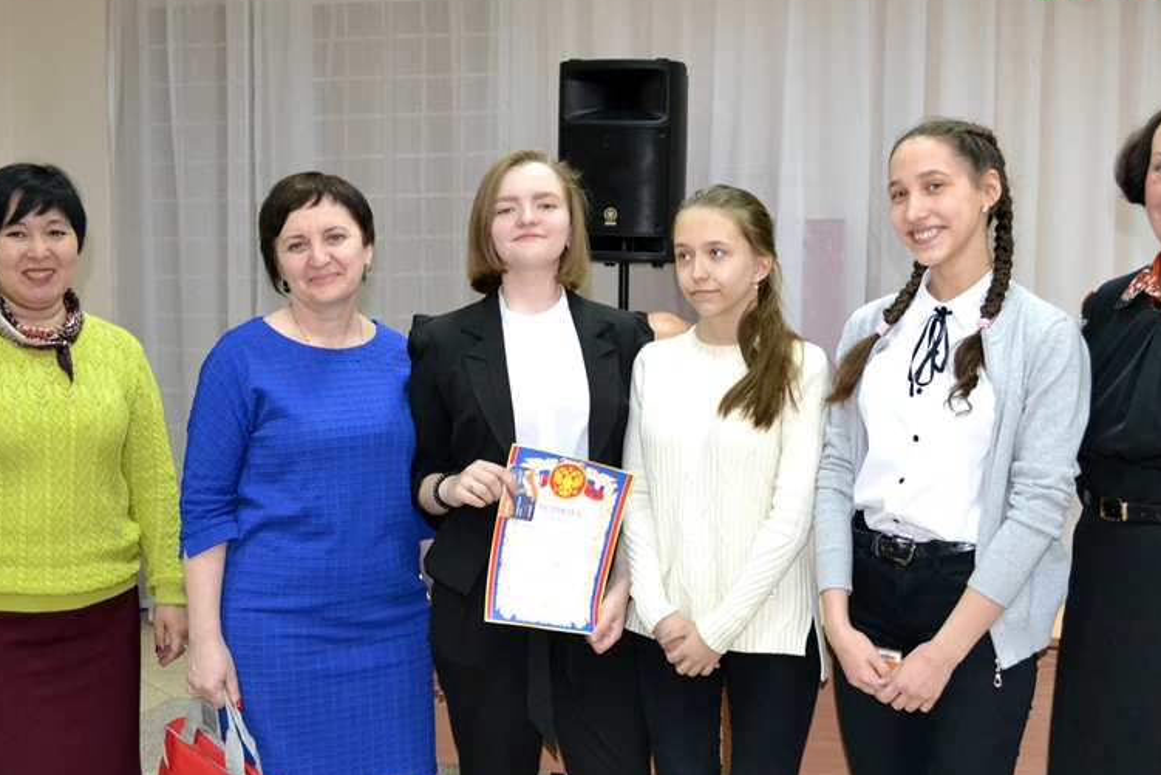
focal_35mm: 45
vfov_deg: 29.8
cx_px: 659
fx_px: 1451
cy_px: 456
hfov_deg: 43.5
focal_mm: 22
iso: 2200
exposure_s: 1/60
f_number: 4
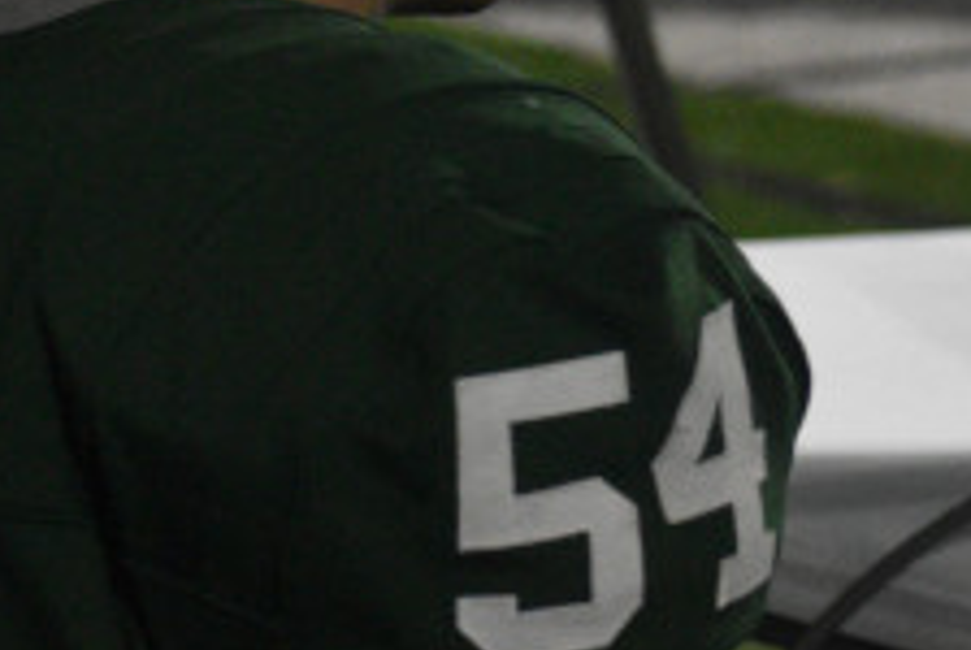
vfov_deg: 3.5
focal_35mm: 398
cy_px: 158
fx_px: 10749
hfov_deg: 5.2
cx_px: 780
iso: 3200
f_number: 4.5
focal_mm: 70
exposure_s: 1/250
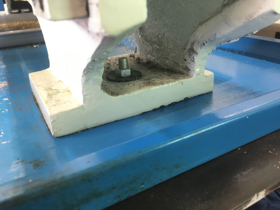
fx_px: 235
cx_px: 140
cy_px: 105
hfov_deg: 61.7
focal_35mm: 29
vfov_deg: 48.2
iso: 80
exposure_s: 1/30
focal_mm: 4.15
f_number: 2.2
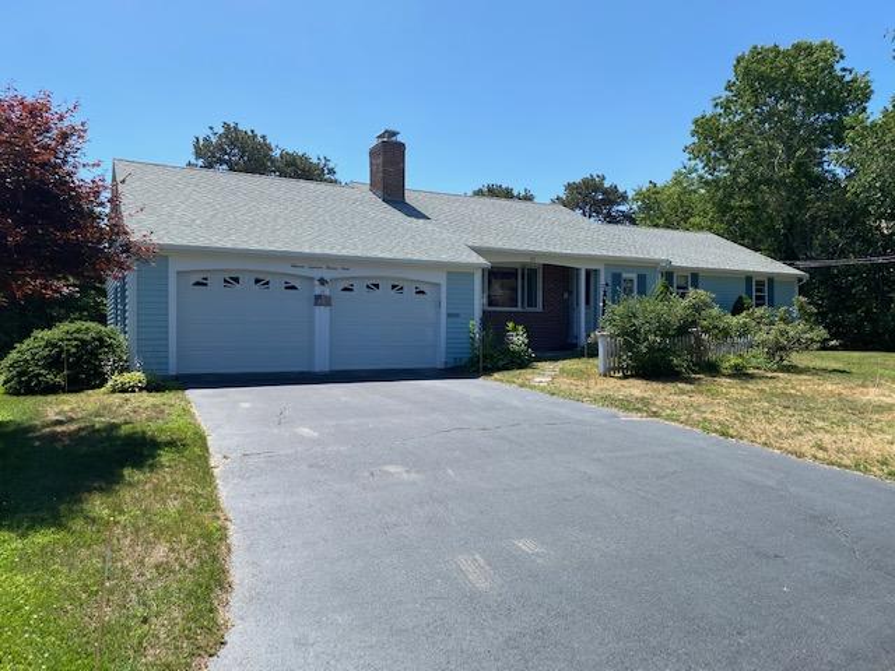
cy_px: 336
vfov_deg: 53.1
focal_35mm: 26
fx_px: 672
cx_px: 448
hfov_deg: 67.3
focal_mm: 4.25
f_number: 1.8
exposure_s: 1/2358
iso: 32
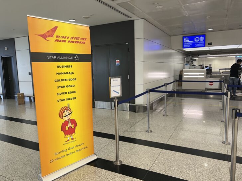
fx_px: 182
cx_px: 121
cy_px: 90
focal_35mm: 26
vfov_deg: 53.1
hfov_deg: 67.3
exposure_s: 1/50
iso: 64
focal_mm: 5.7
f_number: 1.5
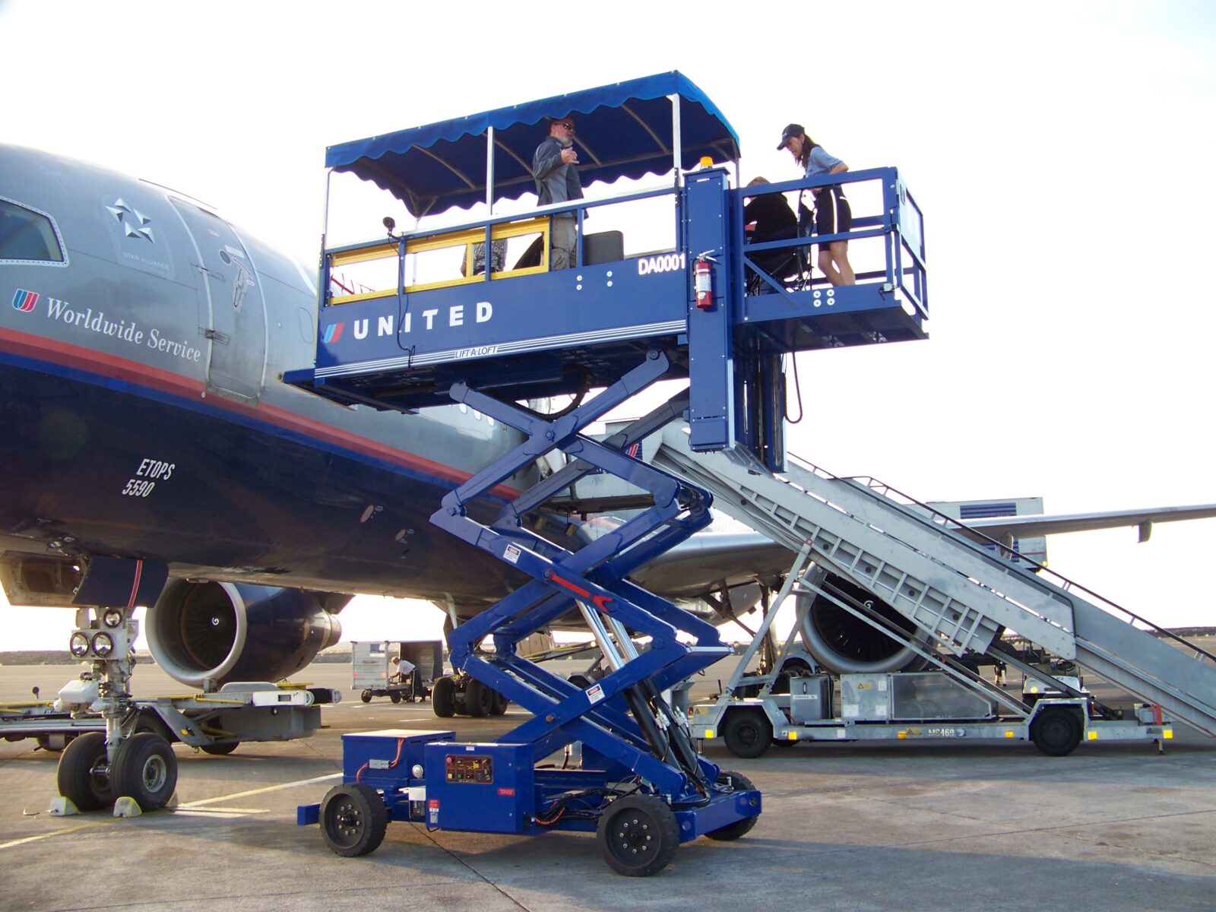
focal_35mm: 36
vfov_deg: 39.7
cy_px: 456
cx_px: 608
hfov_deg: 51.4
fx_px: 1265
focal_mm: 5.85
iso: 64
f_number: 2.8
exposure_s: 1/100
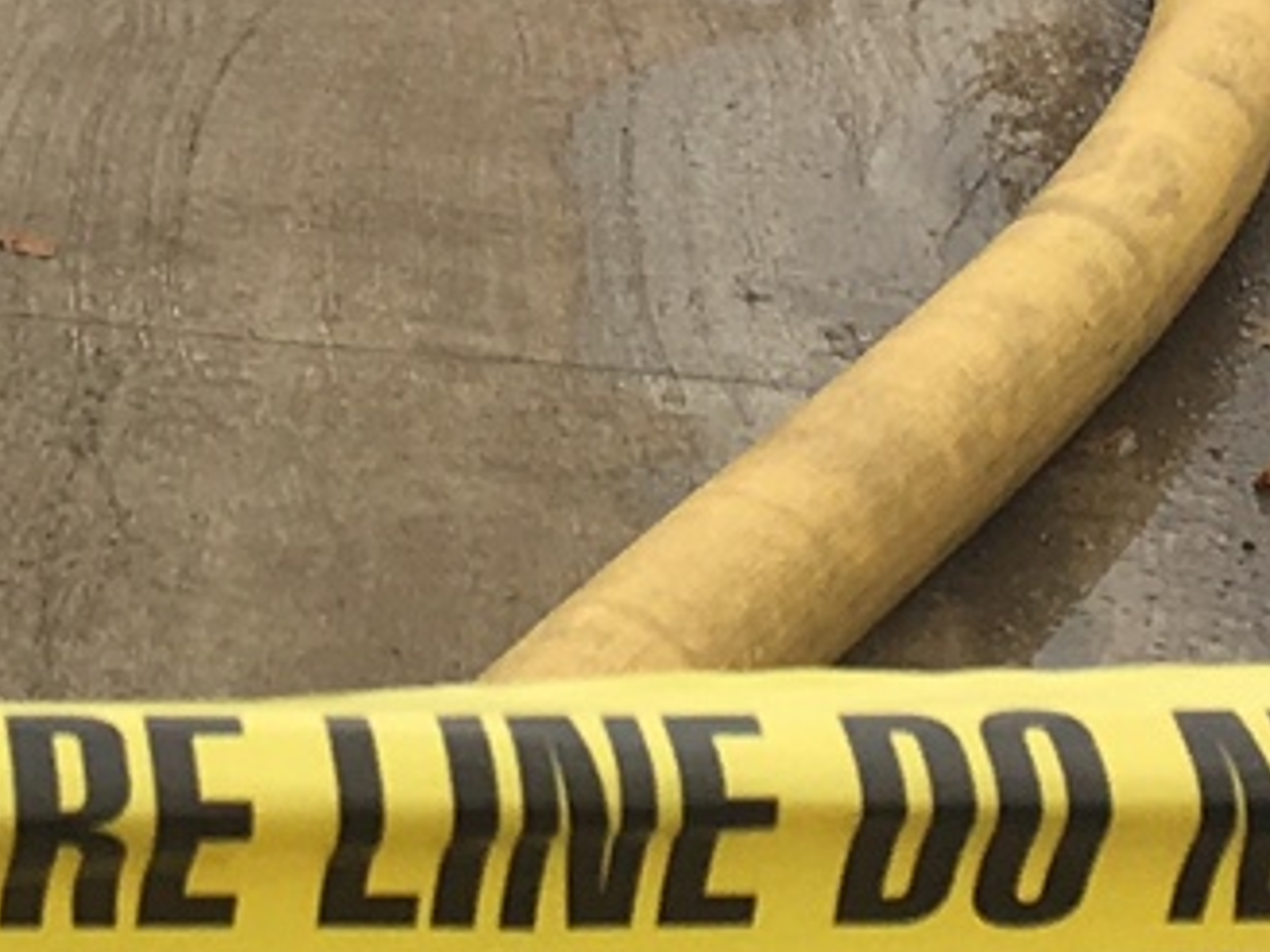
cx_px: 31
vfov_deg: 7.8
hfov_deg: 11.0
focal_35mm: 178
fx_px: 6531
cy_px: -1316
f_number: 2.2
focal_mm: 4.15
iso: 25
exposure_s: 1/657
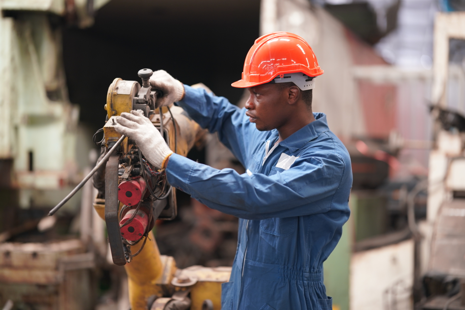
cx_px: 232
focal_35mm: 85
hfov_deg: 23.9
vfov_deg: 16.1
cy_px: 155
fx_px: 1098
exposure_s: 1/160
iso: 320
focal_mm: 85
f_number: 1.4
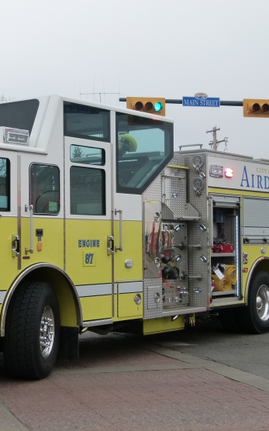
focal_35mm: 73
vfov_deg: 28.2
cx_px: 37
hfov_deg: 17.6
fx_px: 857
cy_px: 216
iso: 160
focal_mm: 9.2
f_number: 4
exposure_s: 1/200
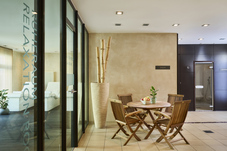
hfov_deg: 67.4
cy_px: 76
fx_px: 170
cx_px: 114
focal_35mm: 27
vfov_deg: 47.9
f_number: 8
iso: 400
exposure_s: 1/6
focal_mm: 27
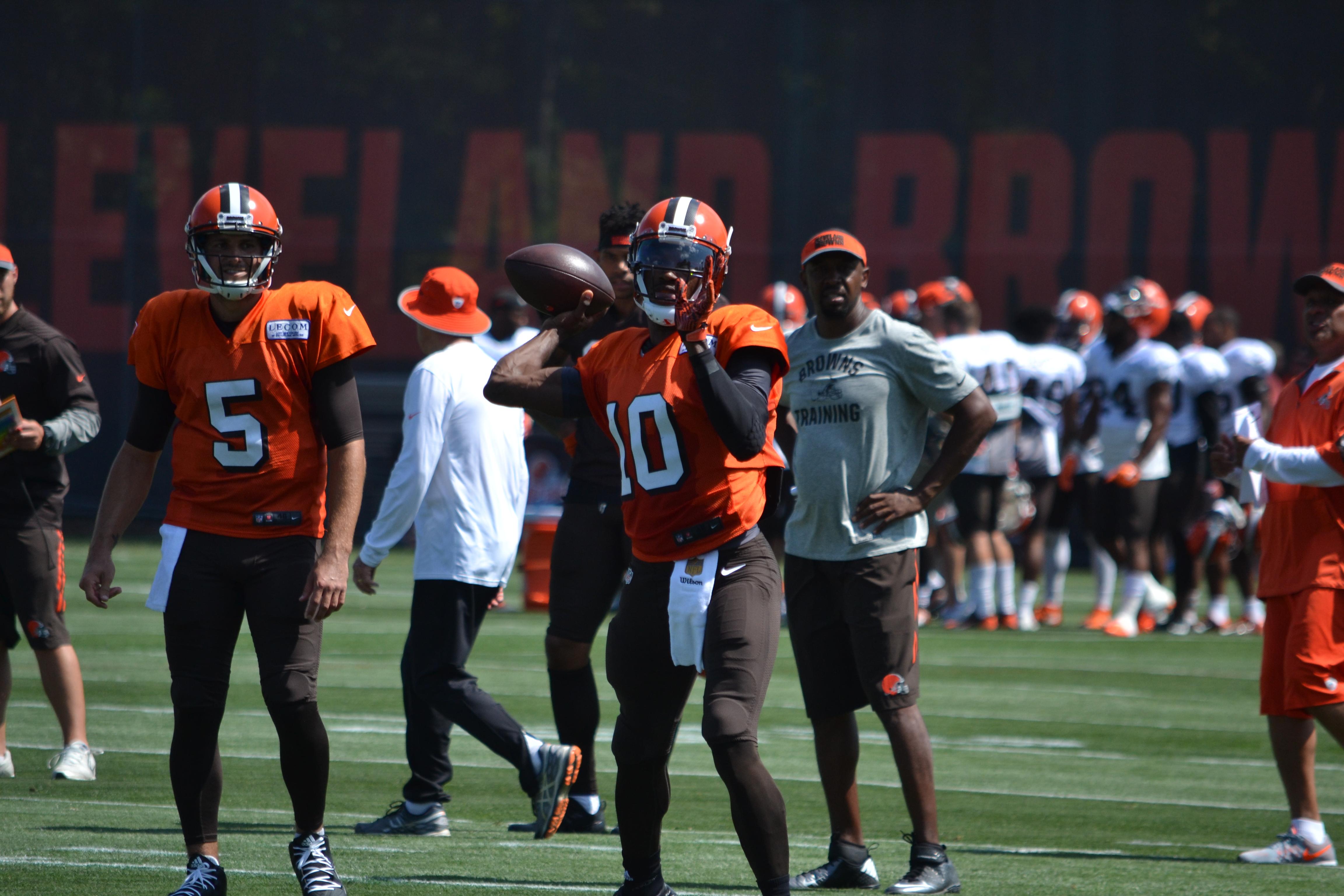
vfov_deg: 3.1
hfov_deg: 4.6
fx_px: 16799
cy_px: 448
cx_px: 672
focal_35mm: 450
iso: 400
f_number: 5.6
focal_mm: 300
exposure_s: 1/1600
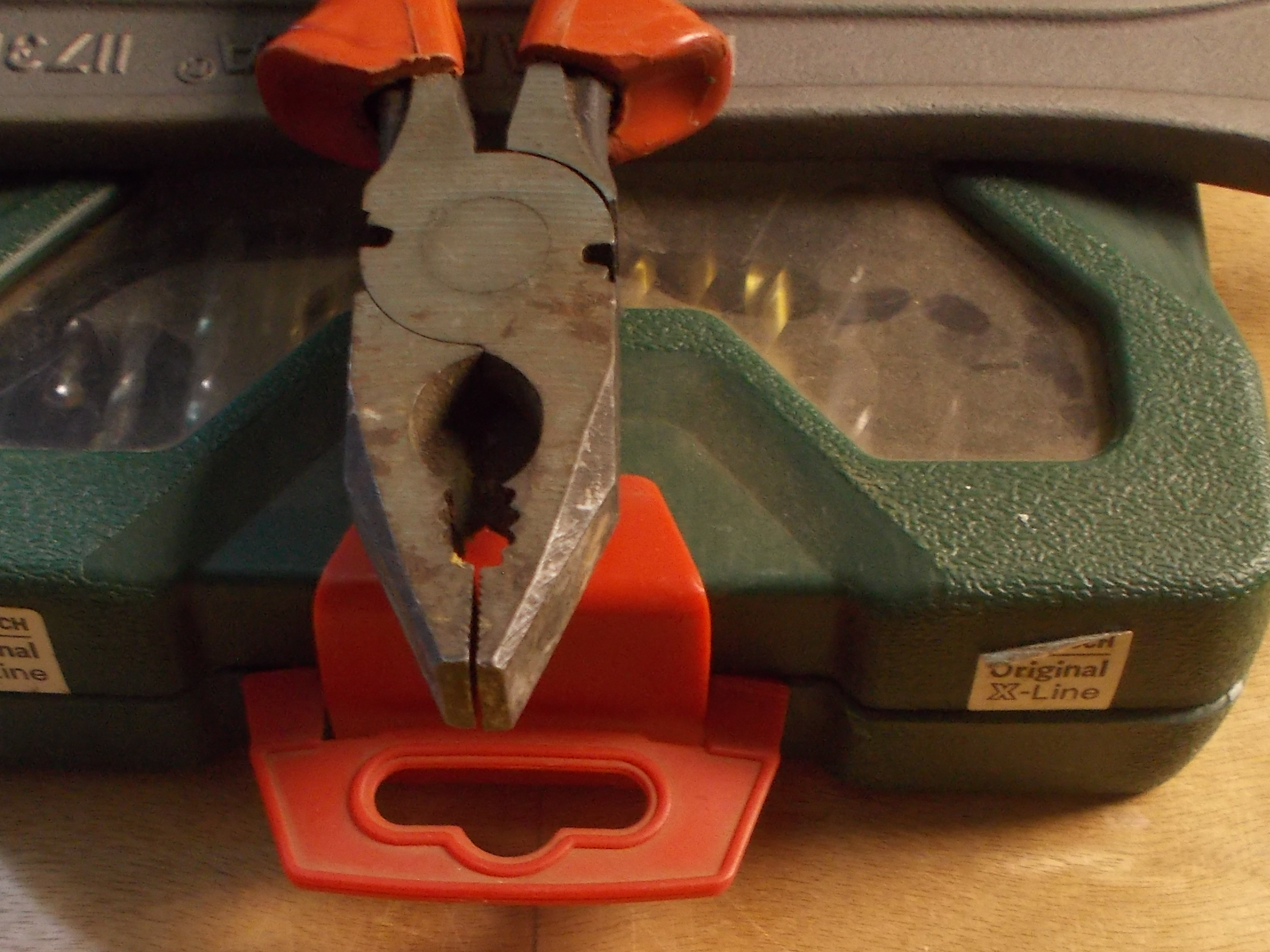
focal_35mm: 54
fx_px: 1981
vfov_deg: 26.6
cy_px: 729
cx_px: 525
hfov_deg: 35.5
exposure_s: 1/15
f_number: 3.2
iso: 200
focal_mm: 4.6
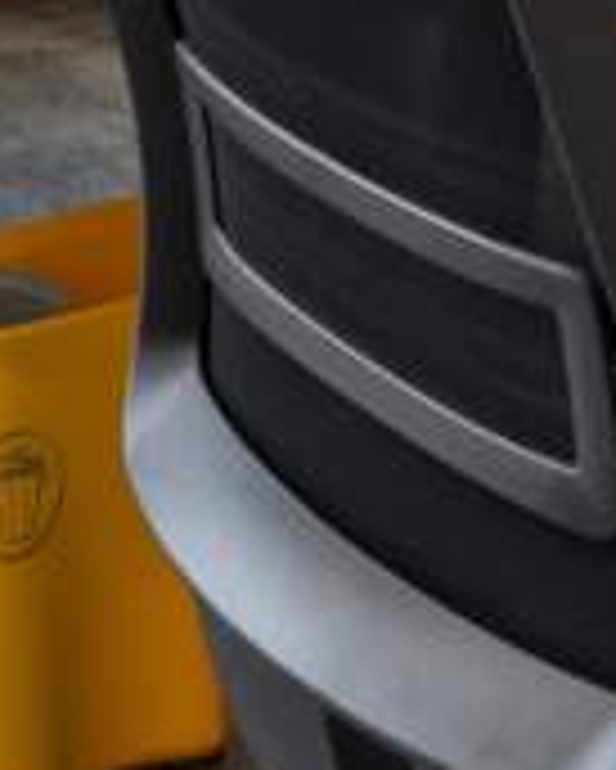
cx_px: -112
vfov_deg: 10.5
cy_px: -1042
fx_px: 3643
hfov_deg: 9.5
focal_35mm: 160
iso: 500
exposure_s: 1/25
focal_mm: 19
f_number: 13
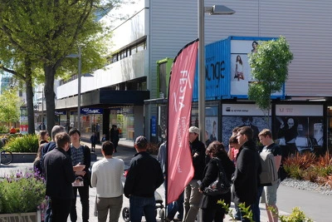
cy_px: 111
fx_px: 692
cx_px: 166
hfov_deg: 27.0
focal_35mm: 75
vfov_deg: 18.2
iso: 200
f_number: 7.1
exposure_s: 1/200
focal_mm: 50
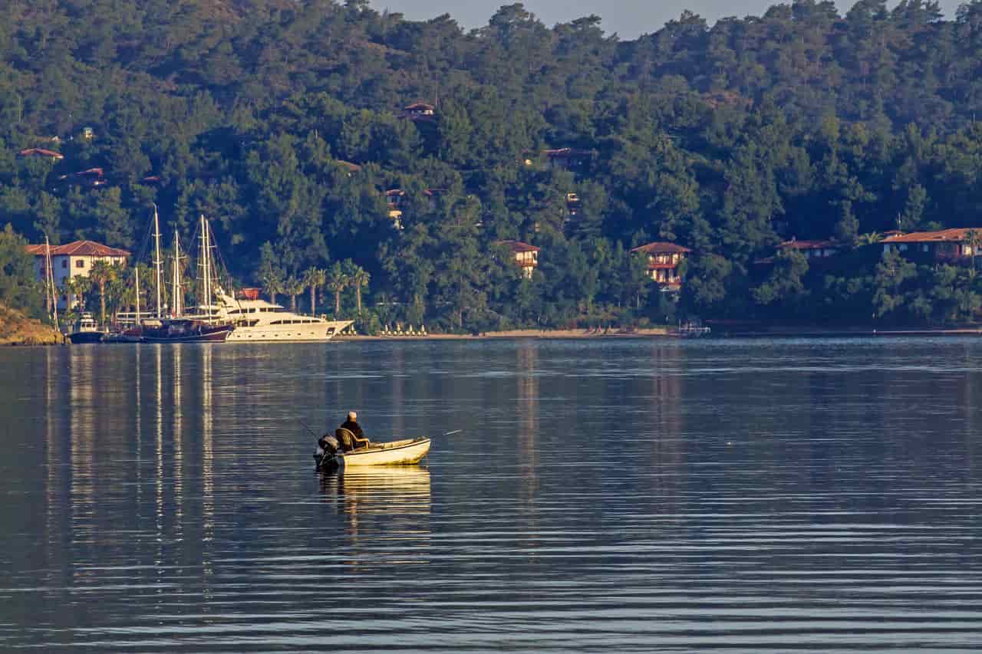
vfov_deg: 4.0
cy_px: 327
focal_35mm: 345
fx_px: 9409
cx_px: 491
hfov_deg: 6.0
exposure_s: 1/1000
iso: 400
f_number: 11
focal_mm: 230
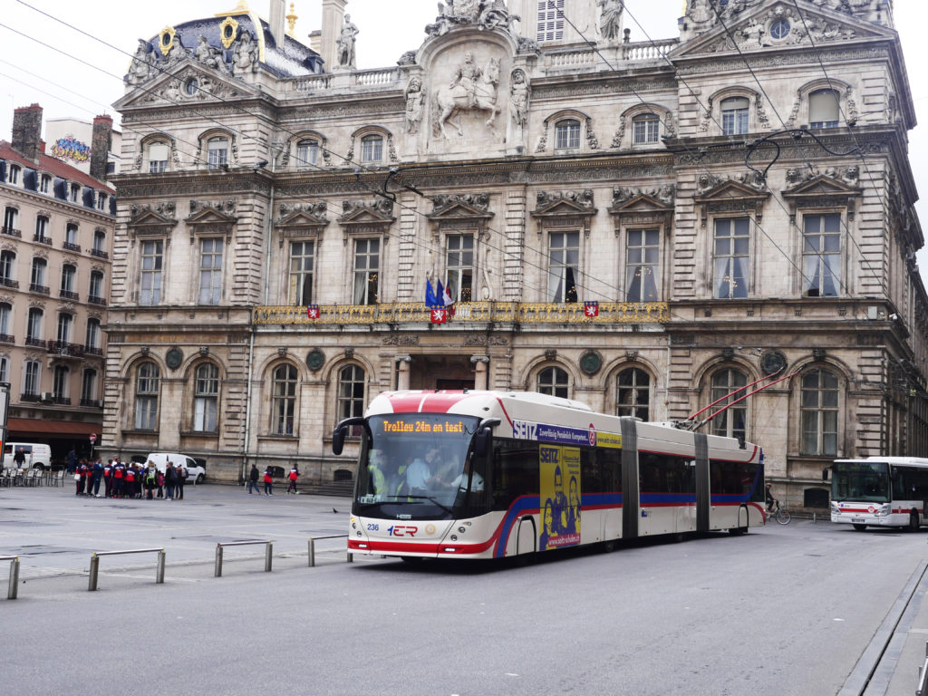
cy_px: 348
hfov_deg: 42.9
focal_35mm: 44
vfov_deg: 32.9
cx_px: 464
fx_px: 1180
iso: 200
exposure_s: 1/320
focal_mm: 22
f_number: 8
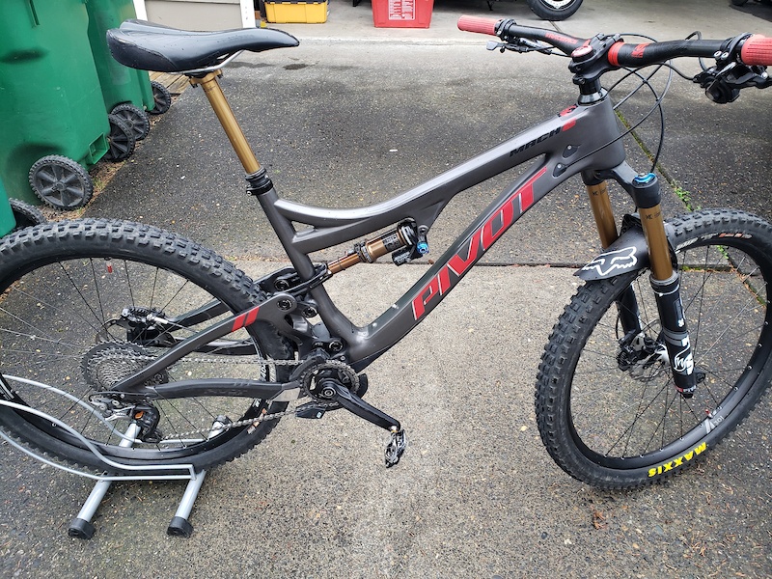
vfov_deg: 53.1
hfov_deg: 67.3
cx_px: 386
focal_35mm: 26
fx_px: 580
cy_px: 290
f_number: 2.4
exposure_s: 1/60
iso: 160
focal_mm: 4.3
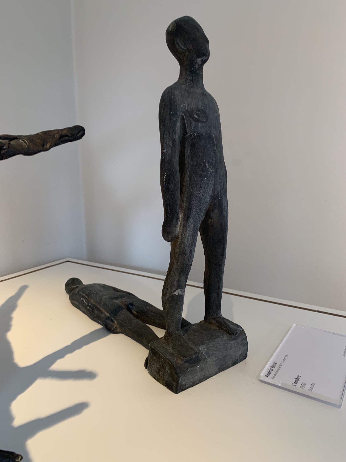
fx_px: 347
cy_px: 231
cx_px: 173
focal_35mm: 26
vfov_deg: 67.3
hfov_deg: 53.1
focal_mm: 4.25
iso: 125
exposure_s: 1/50
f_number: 1.8
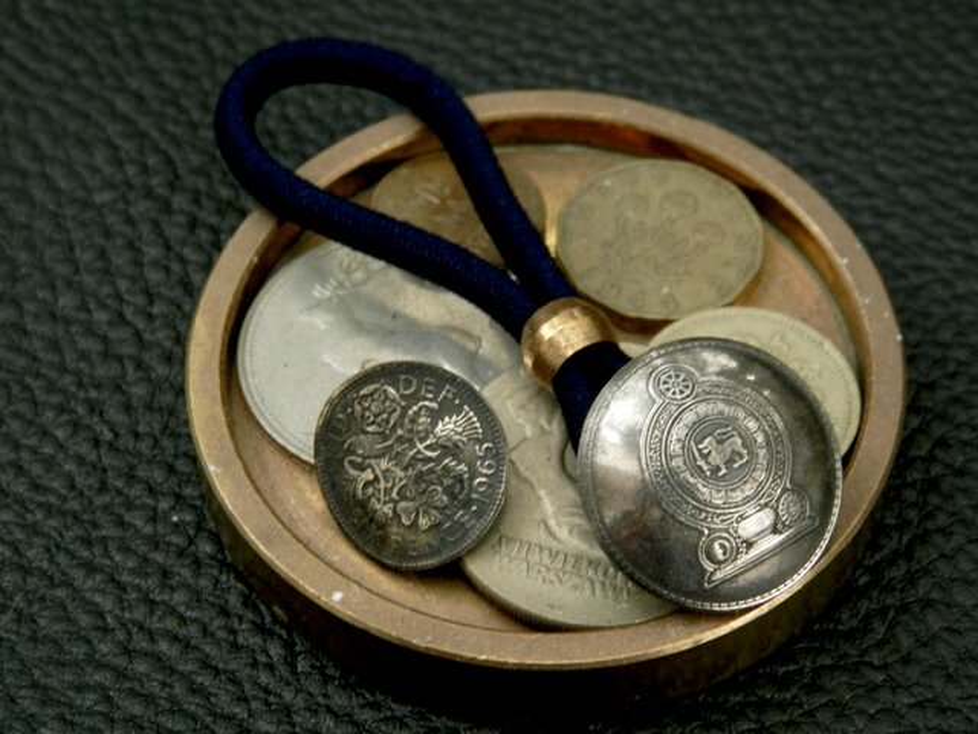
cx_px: 489
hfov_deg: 23.8
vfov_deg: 18.0
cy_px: 367
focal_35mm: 82
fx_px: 2317
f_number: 4.2
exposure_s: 1/15
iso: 200
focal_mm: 14.6
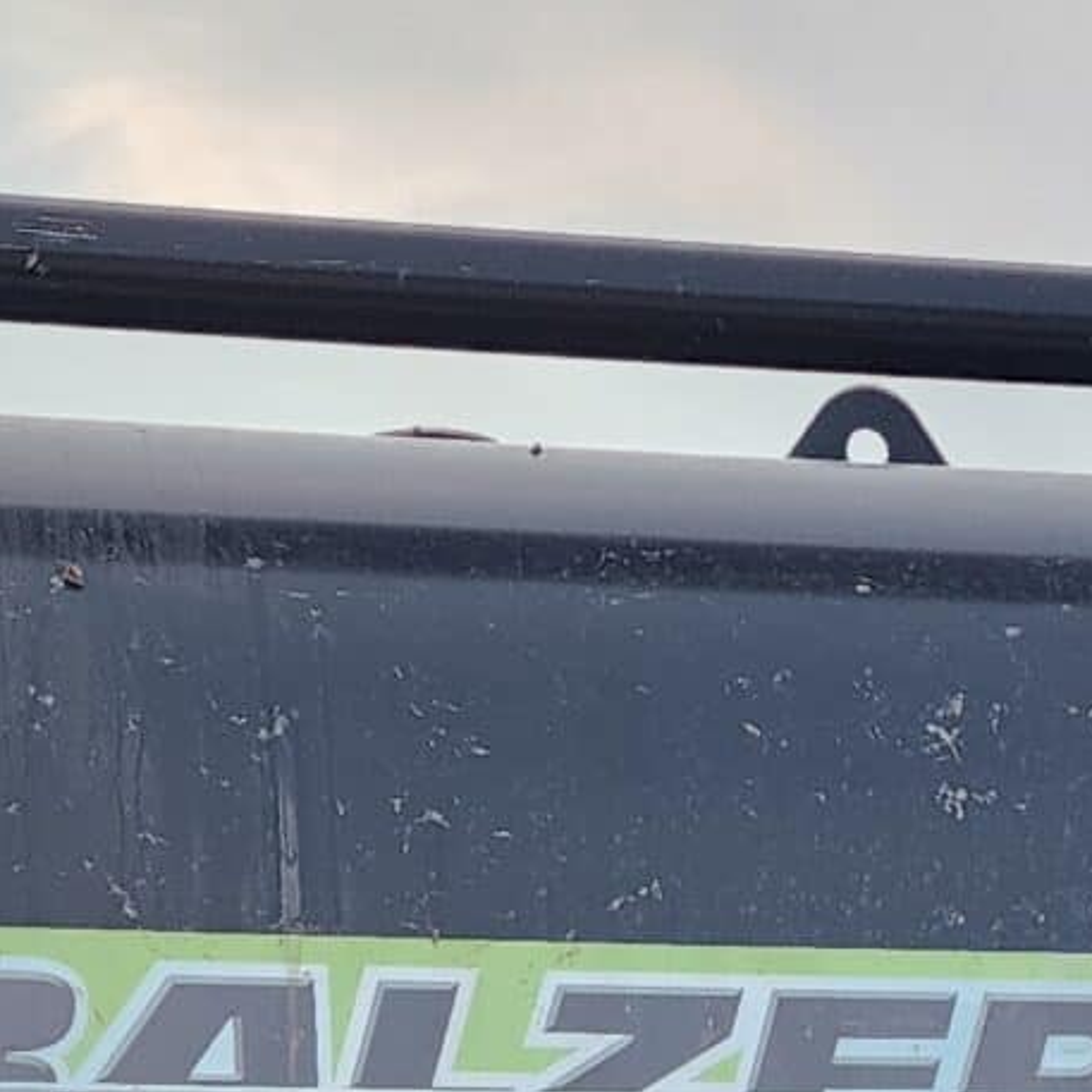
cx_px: 643
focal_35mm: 114
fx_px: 4069
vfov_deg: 14.0
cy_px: 1790
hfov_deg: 15.3
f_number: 1.8
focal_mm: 6.4
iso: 200
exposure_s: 1/120
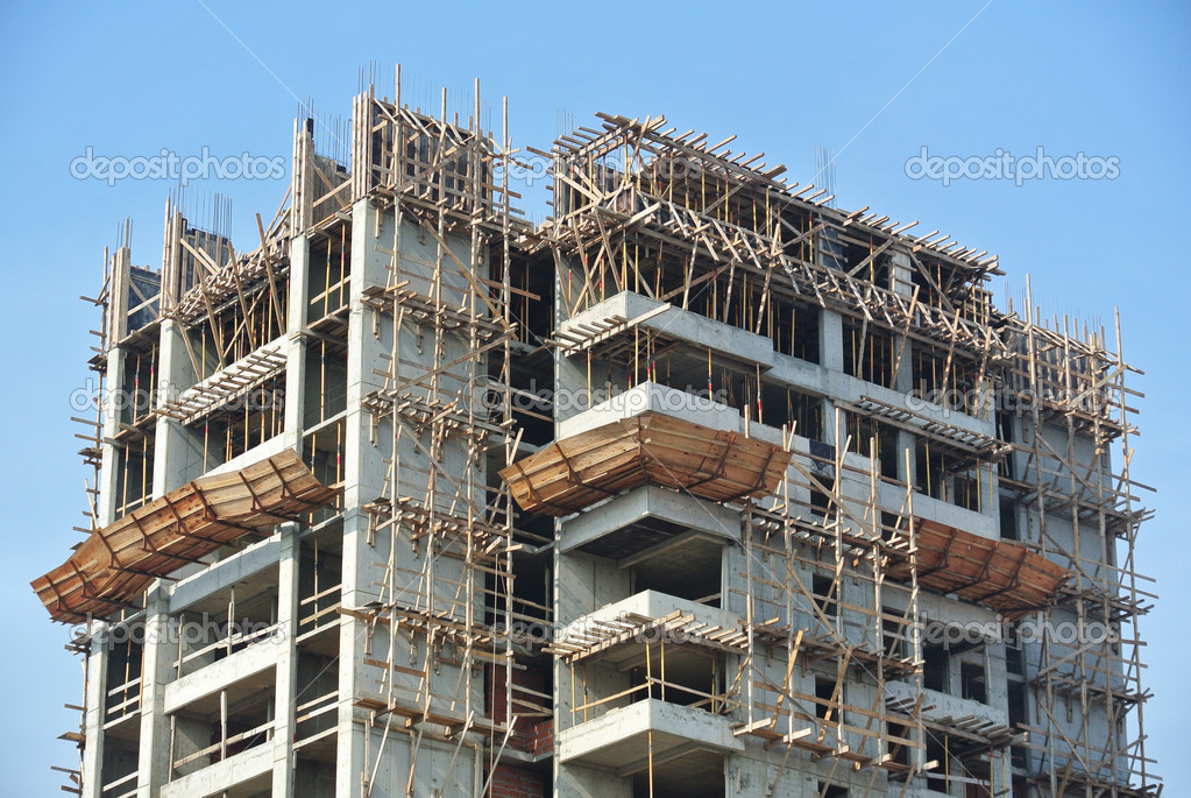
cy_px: 399
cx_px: 596
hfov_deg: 19.1
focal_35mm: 107
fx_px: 3544
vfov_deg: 12.8
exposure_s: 1/400
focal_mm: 39.8
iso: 100
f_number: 4.5
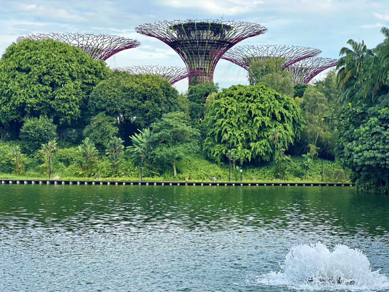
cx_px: 194
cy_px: 146
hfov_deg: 25.3
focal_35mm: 77
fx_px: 865
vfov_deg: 19.1
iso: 32
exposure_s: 1/153
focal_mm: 9
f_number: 2.8
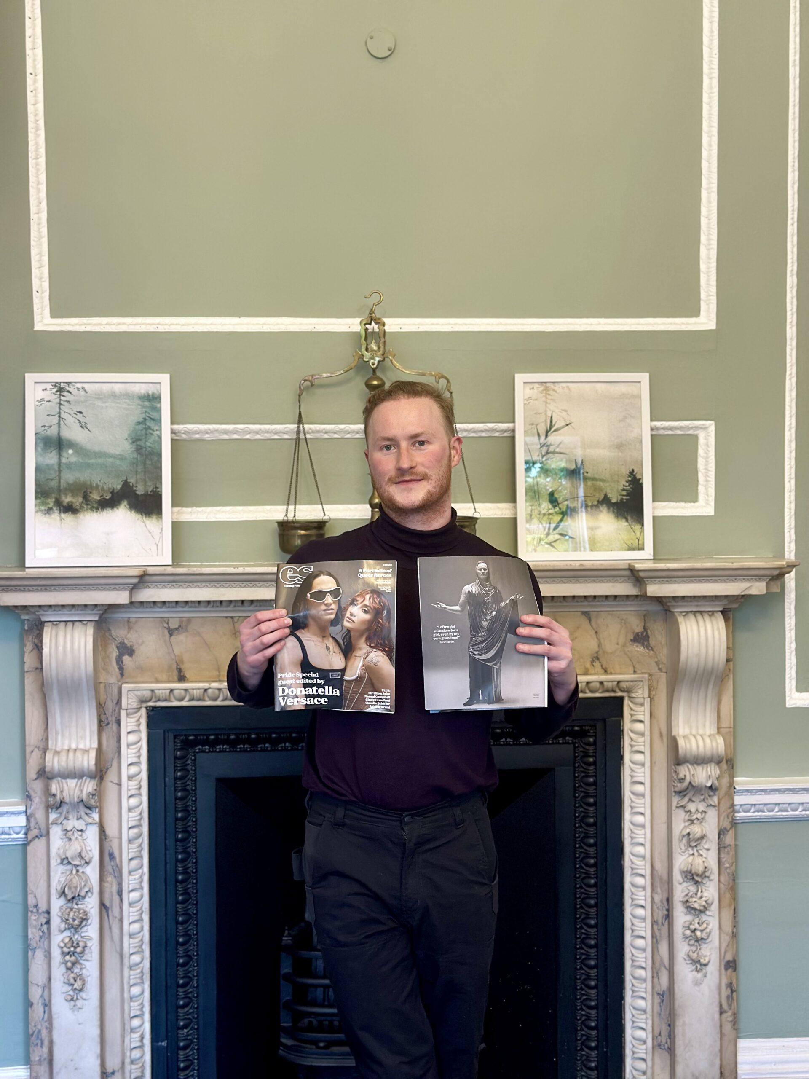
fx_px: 1496
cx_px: 404
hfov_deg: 30.3
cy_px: 540
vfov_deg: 39.7
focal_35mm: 48
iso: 250
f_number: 1.78
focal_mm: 6.86
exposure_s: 1/33
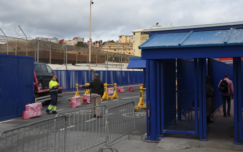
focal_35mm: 50
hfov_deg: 40.6
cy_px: 63
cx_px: 130
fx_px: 329
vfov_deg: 26.0
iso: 200
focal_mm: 27
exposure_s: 1/1250
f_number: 5
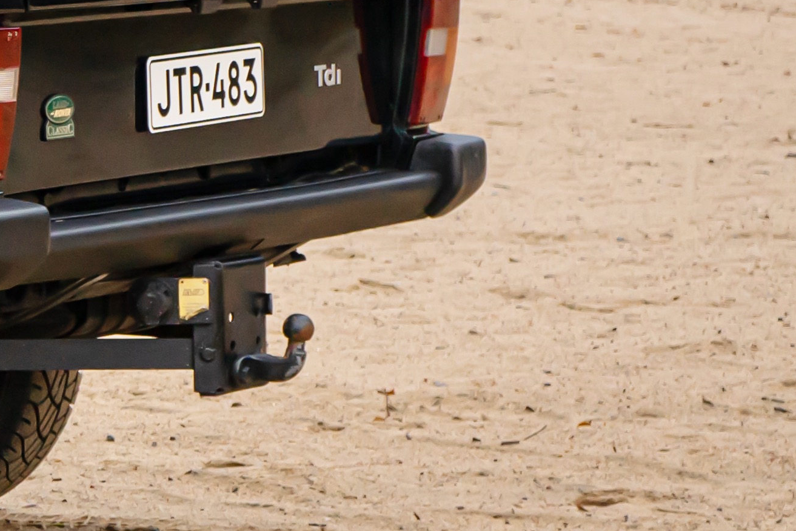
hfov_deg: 9.7
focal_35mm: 201
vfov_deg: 6.8
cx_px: -678
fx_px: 4445
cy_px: 13
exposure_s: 1/200
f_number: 5.6
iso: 500
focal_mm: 44
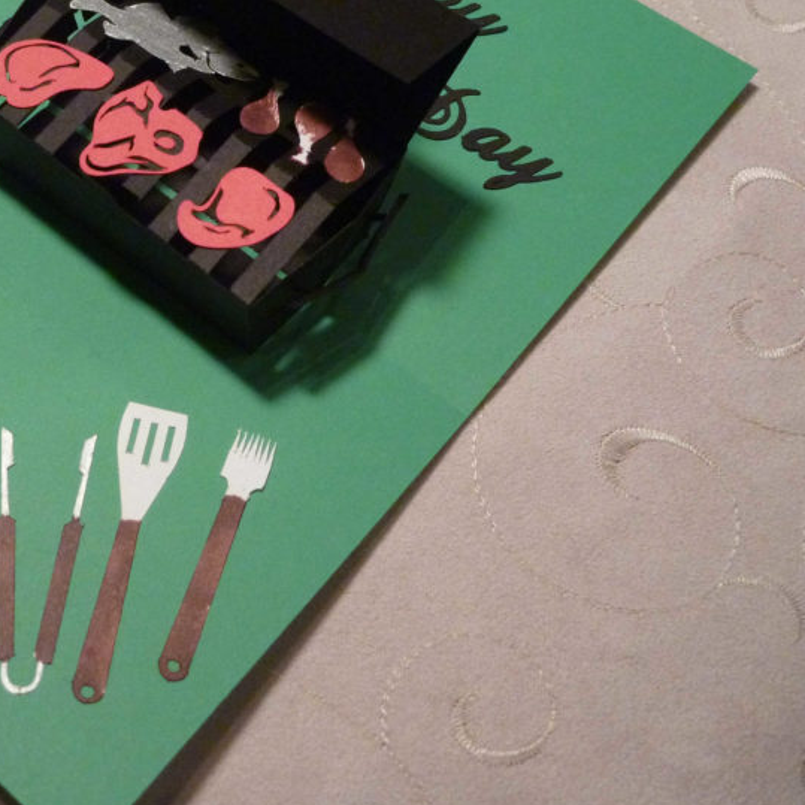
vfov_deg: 36.0
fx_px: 1237
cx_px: 112
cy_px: 335
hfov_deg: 34.4
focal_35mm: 47
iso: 400
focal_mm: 4.9
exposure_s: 1/30
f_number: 3.3
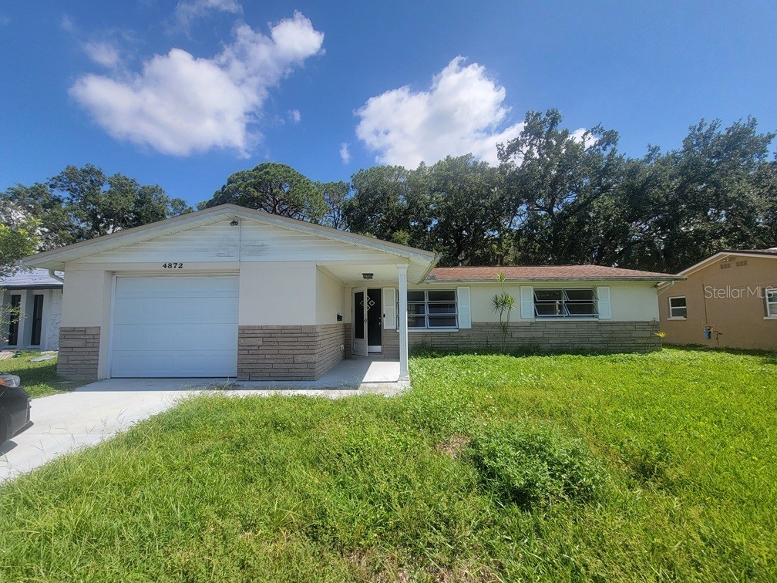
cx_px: 388
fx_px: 292
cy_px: 292
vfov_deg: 89.9
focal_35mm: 13
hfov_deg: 106.2
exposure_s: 1/1576
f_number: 2.2
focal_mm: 2.2
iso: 50
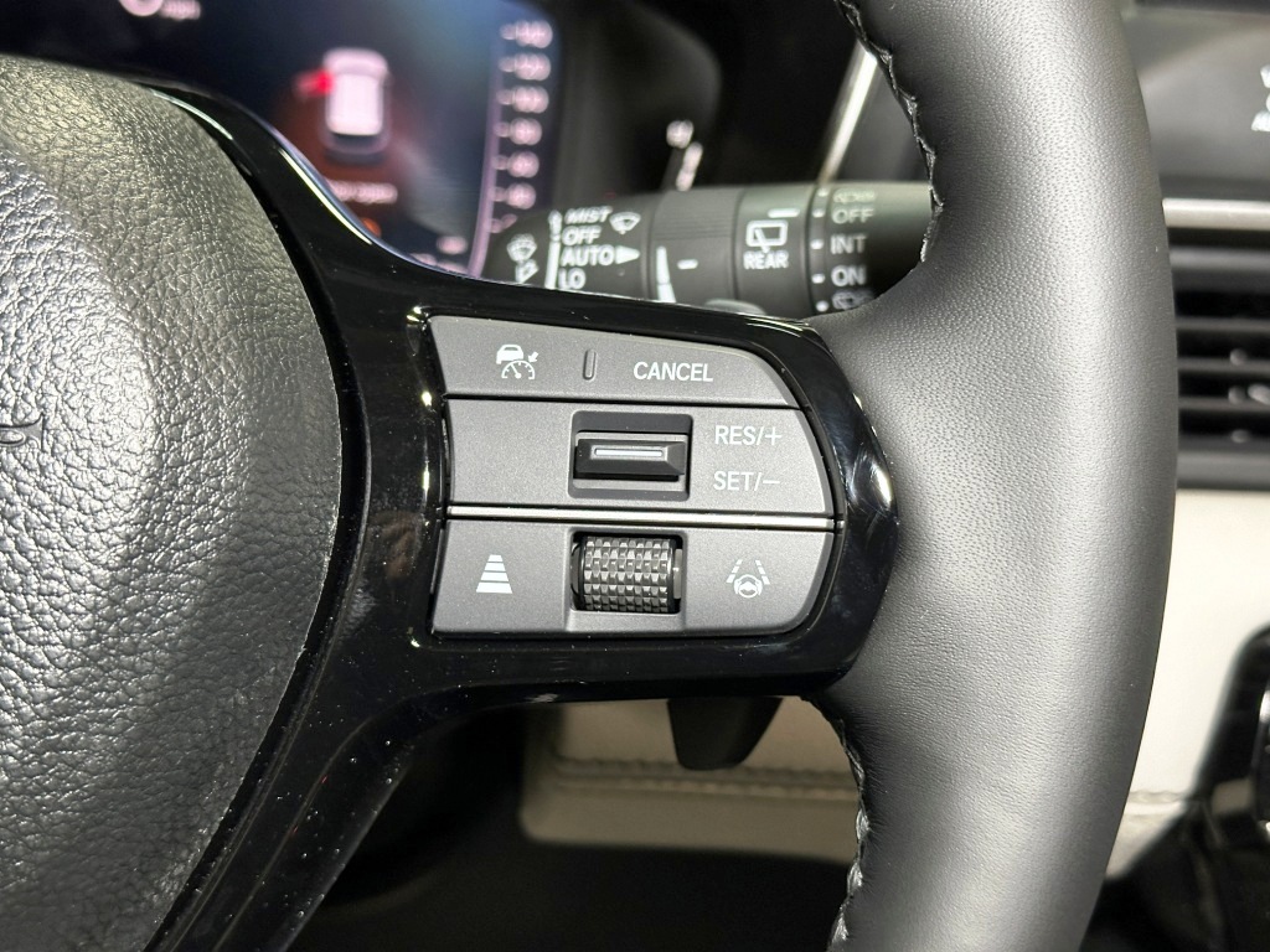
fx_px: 1761
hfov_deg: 39.7
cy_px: 476
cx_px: 635
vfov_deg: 30.3
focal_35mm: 48
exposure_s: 1/40
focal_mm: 6.86
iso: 400
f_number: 1.78
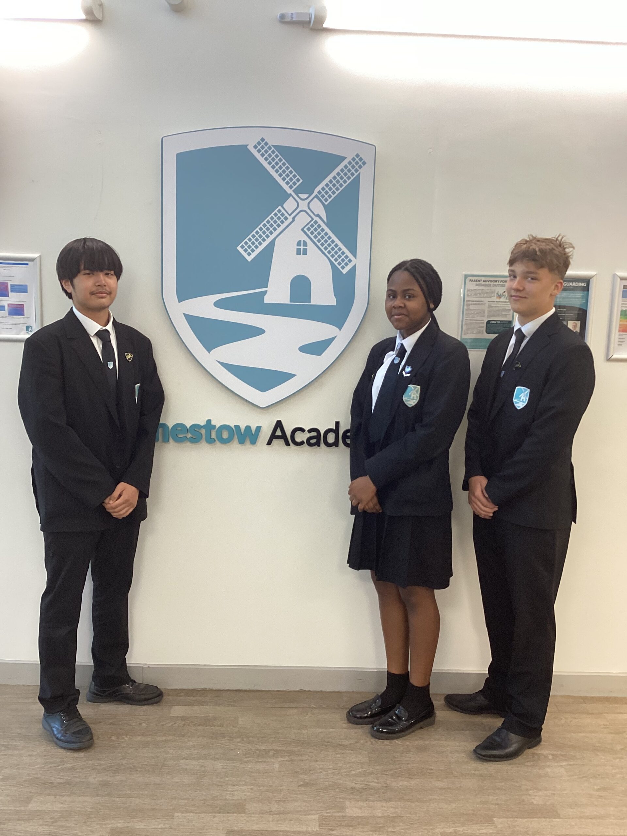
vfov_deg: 58.4
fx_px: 749
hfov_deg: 45.4
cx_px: 314
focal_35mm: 31
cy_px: 418
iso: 80
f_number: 2.4
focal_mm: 3.3
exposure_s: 1/50
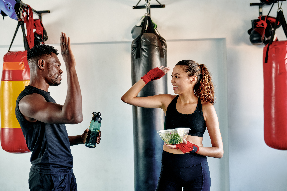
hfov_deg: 54.4
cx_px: 144
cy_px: 96
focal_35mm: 35
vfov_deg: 37.9
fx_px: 279
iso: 400
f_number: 3.5
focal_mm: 35
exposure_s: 1/160
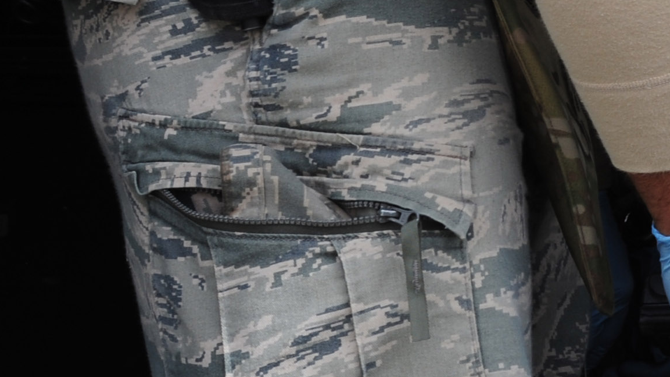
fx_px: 3570
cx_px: 871
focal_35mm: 201
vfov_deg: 6.0
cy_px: -220
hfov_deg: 10.5
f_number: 13
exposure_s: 1/125
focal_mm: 52
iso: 250
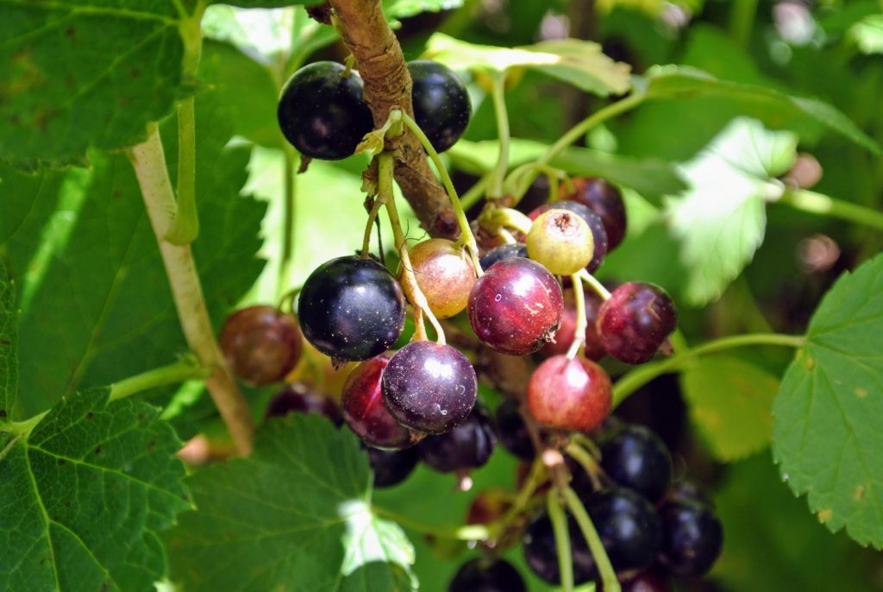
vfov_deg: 16.9
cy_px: 296
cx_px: 442
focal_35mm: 81
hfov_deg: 25.0
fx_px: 1990
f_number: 5.6
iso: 125
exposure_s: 1/125
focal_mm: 30
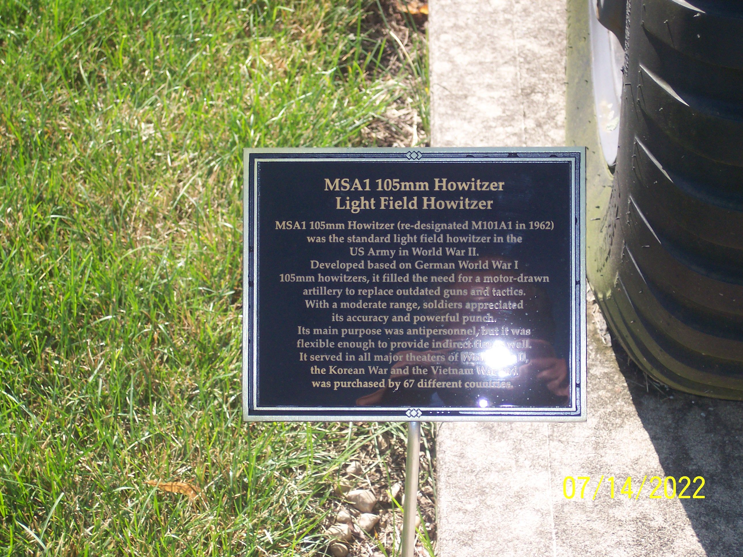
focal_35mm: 101
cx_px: 372
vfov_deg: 14.6
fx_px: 2167
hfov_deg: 19.5
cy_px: 278
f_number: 4.8
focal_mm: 21.3
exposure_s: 1/250
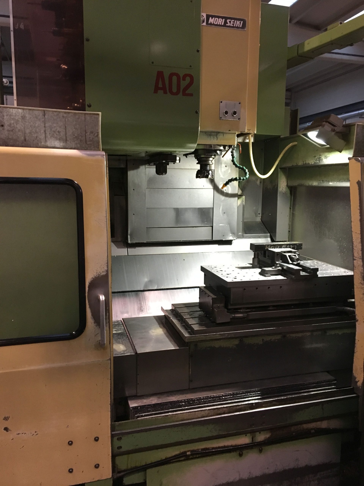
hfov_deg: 48.2
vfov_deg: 61.7
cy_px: 243
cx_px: 182
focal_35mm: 29
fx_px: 407
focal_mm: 4.15
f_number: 2.2
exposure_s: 1/25
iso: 200
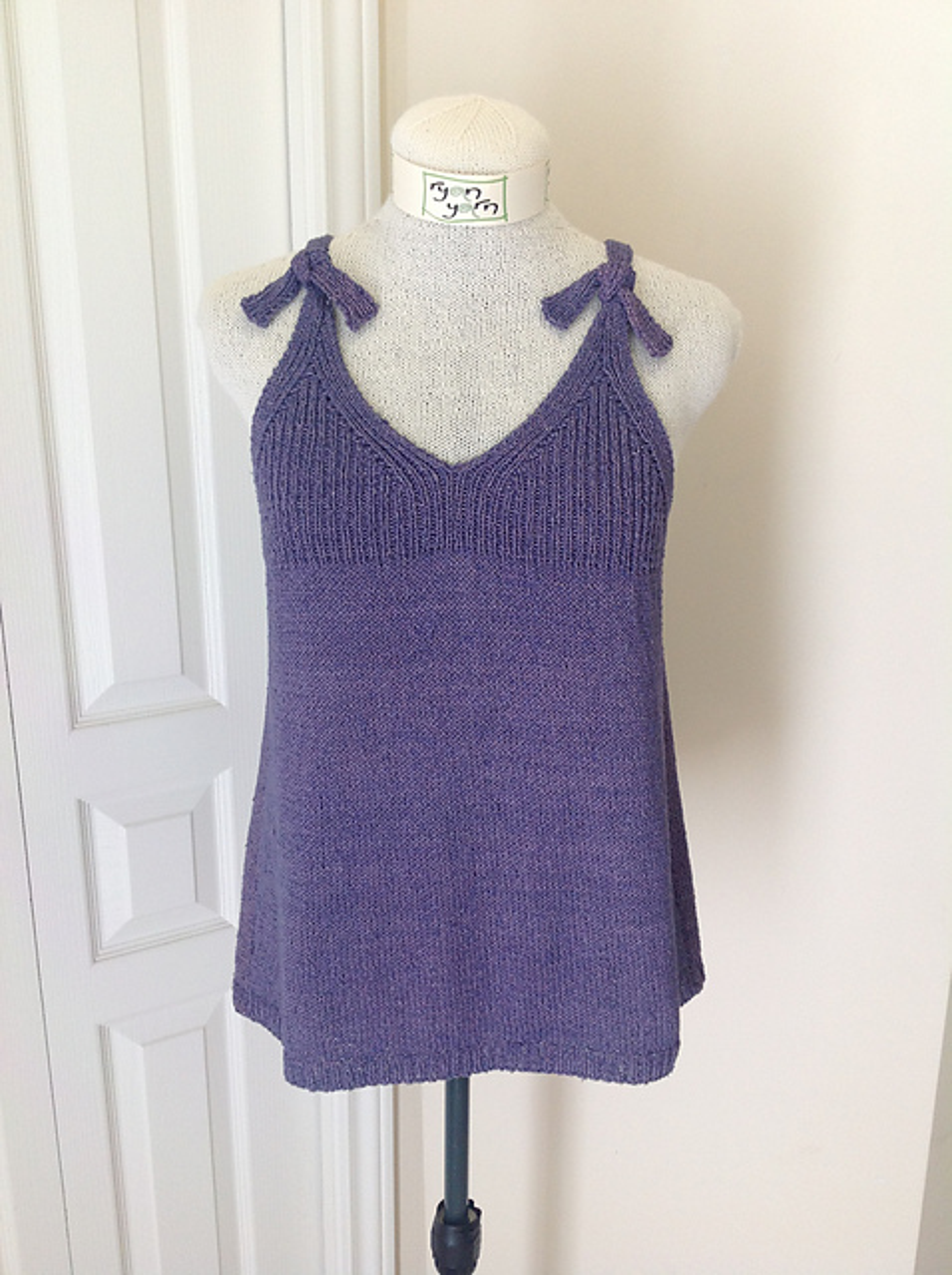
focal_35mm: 35
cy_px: 638
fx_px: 1287
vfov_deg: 52.7
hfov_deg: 40.6
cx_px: 476
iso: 64
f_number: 2.4
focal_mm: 4.28
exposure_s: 1/60
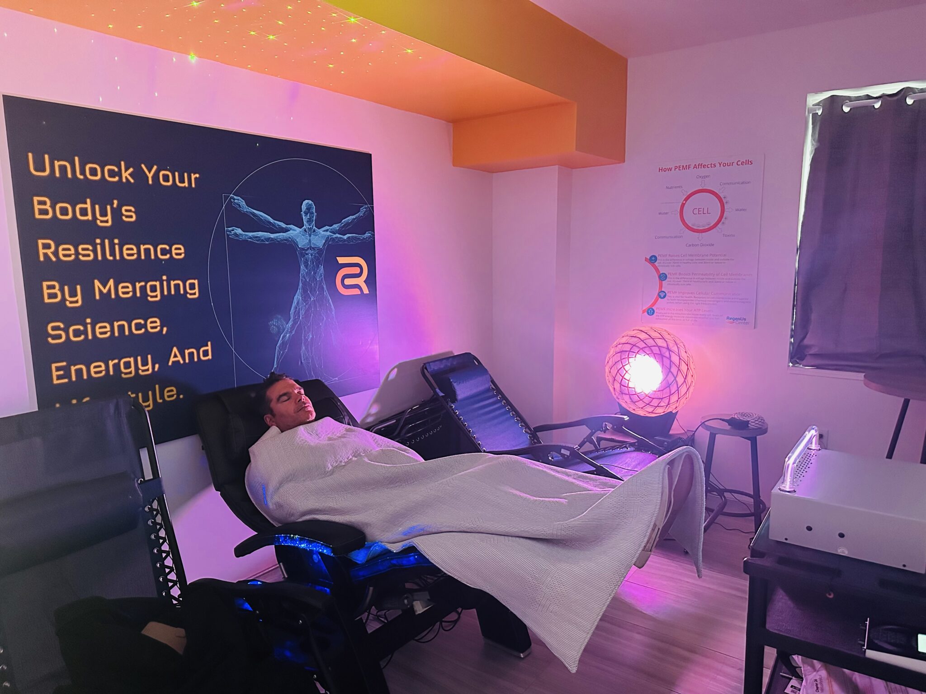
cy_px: 347
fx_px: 642
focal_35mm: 24
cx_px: 463
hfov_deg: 71.6
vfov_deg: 56.8
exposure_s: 1/32
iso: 800
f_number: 1.78
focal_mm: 6.86
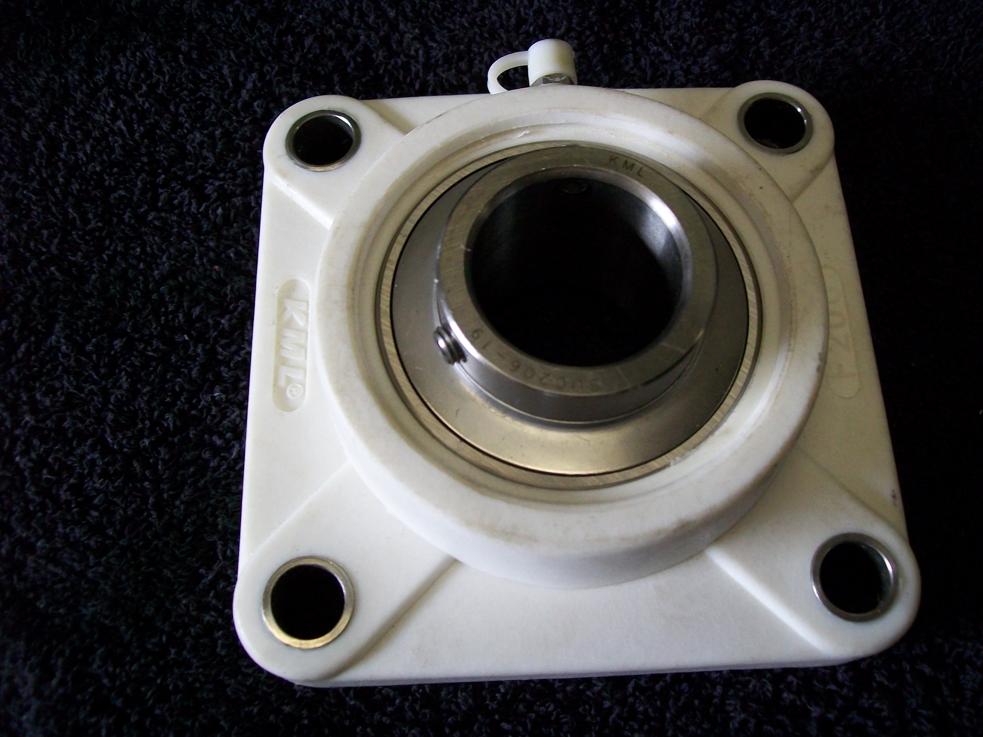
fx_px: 966
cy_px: 368
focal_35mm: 34
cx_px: 492
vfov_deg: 41.8
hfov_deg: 54.0
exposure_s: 1/50
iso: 160
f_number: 2.7
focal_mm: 6.1
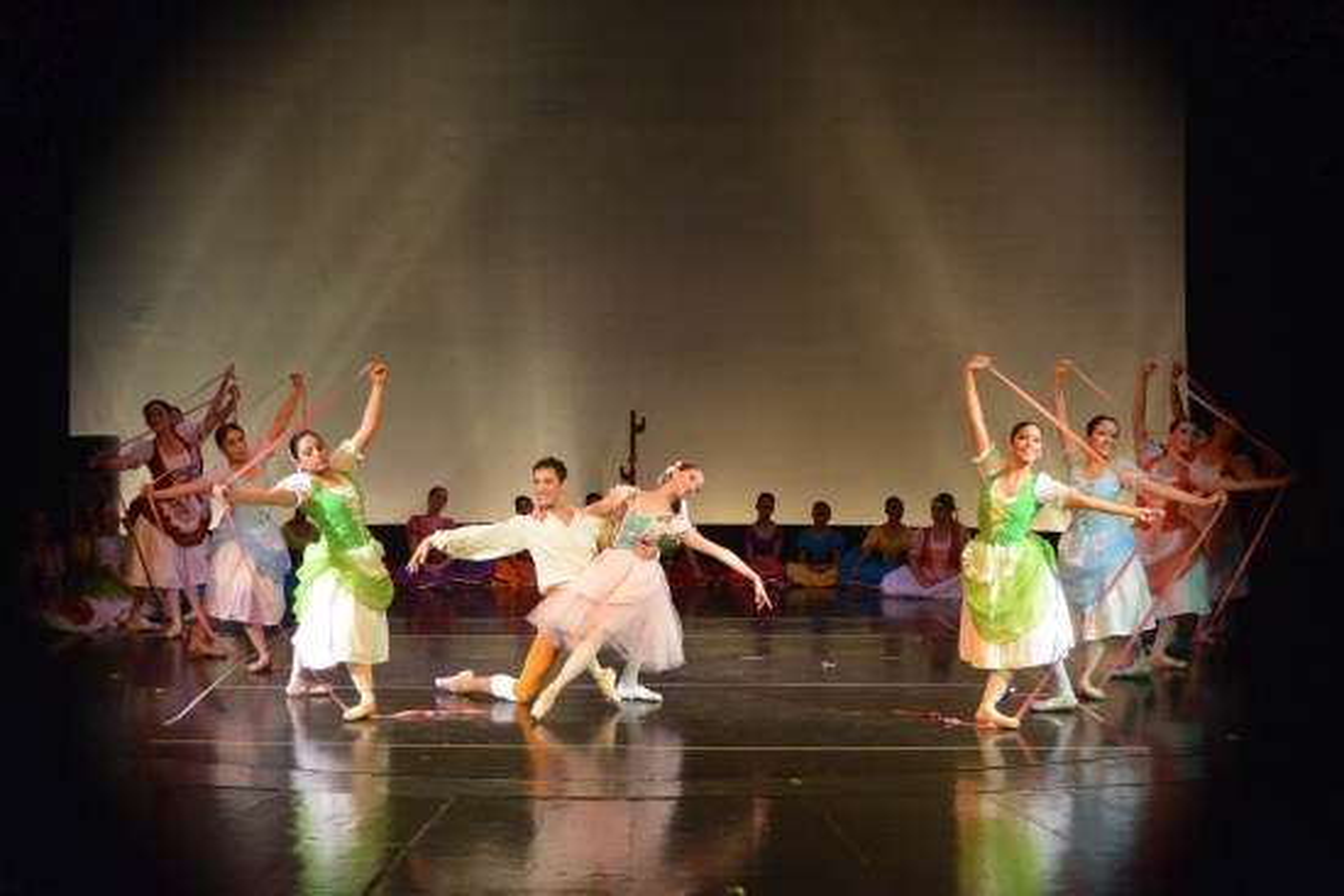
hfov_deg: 41.1
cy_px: 448
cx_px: 672
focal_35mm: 48
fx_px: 1792
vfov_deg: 28.1
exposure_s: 1/320
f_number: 4.5
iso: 3200
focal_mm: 48
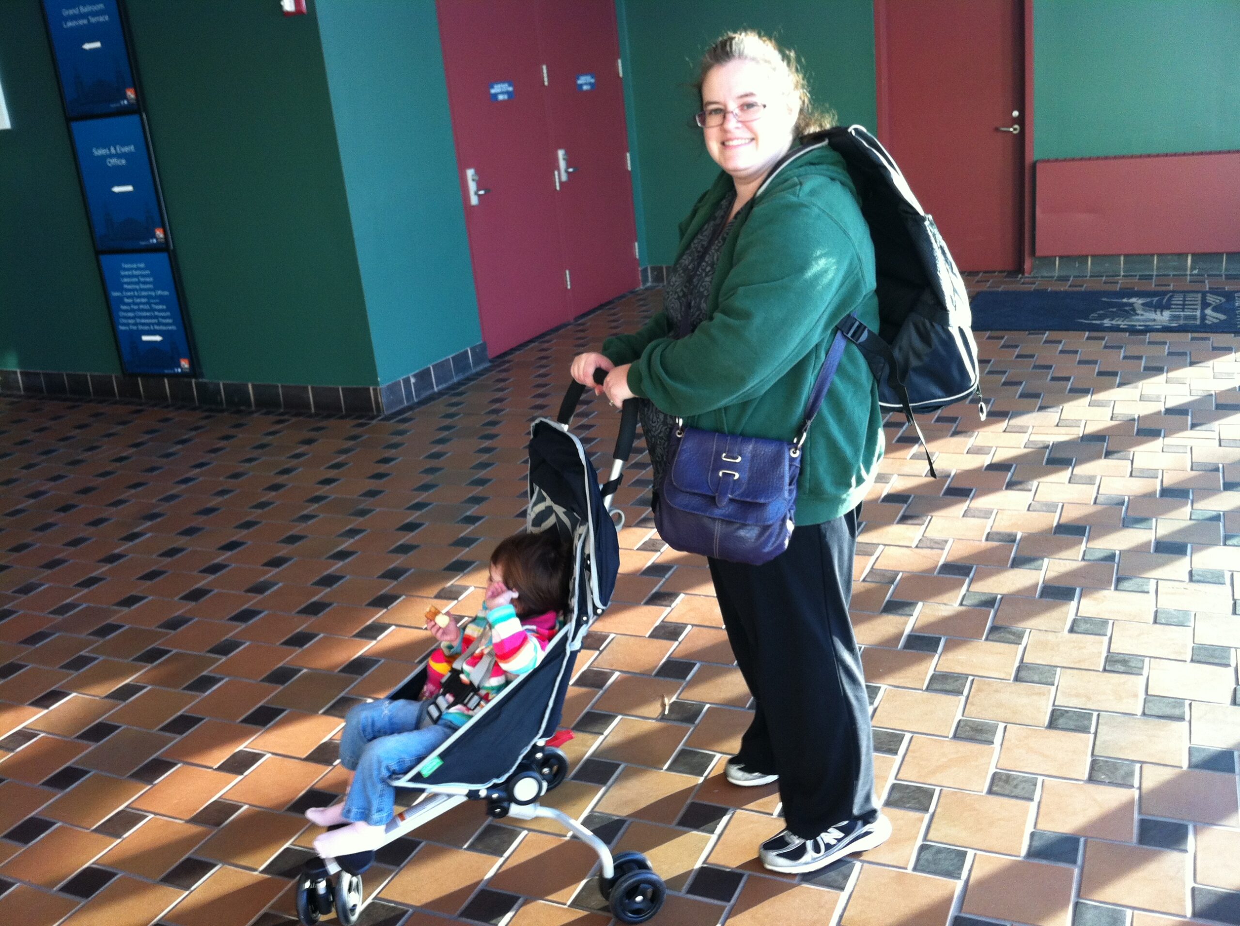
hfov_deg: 52.7
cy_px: 463
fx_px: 1252
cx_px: 620
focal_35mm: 35
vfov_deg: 40.6
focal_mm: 3.85
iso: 100
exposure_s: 1/40
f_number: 2.8
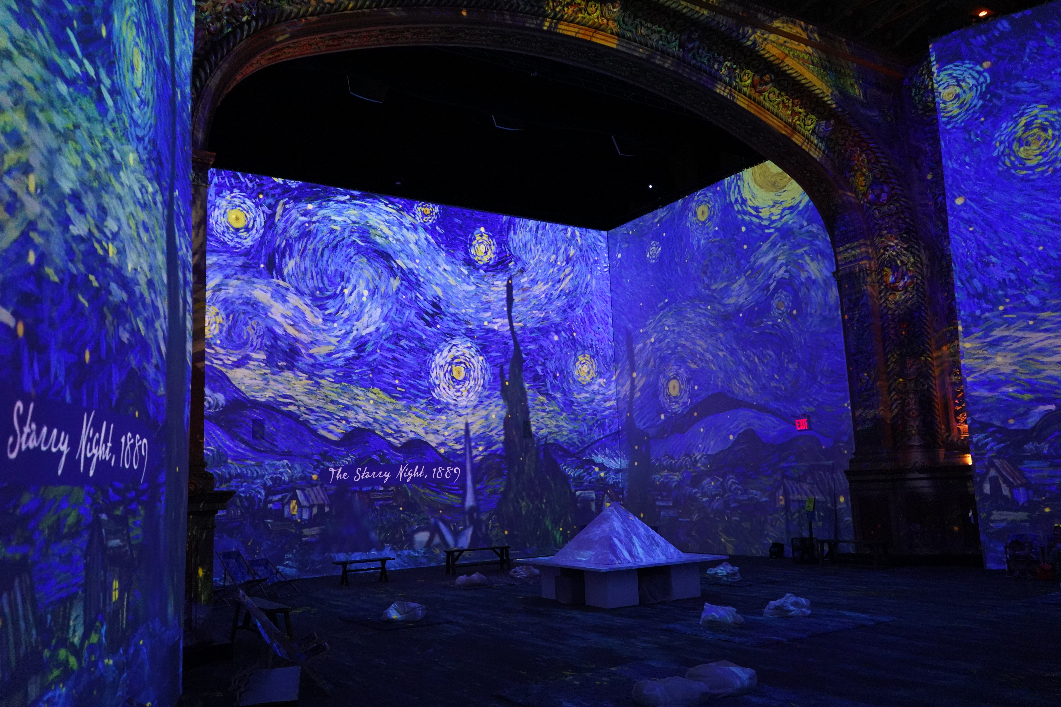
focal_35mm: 28
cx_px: 530
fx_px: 825
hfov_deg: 65.5
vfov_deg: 46.4
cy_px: 354
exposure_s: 1/160
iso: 6400
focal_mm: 28
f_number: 3.5
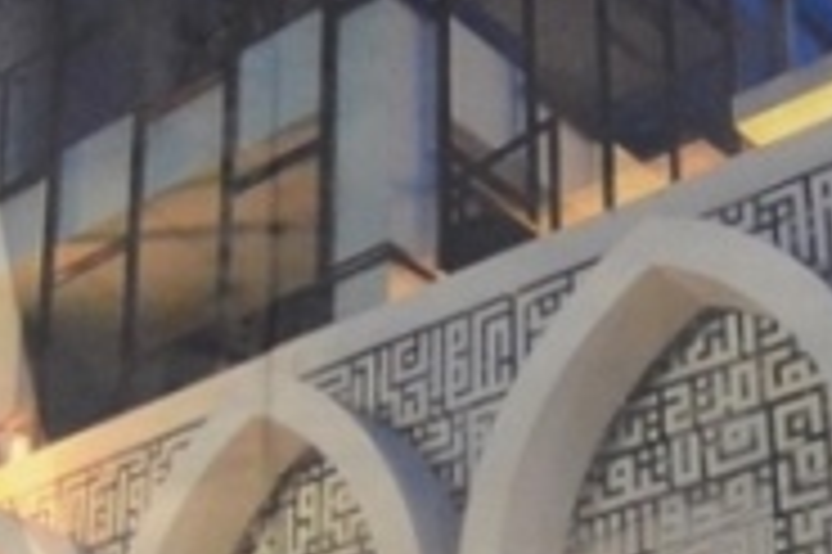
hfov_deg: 3.2
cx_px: 1104
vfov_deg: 2.1
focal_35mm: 649
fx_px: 14985
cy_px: 878
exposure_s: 1/60
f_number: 4
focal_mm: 82
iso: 3200
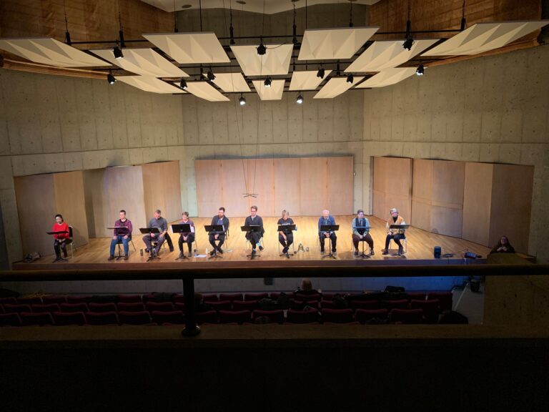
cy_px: 206
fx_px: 412
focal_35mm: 26
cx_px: 274
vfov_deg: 53.1
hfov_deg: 67.3
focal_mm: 4.25
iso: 160
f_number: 1.8
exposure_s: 1/60
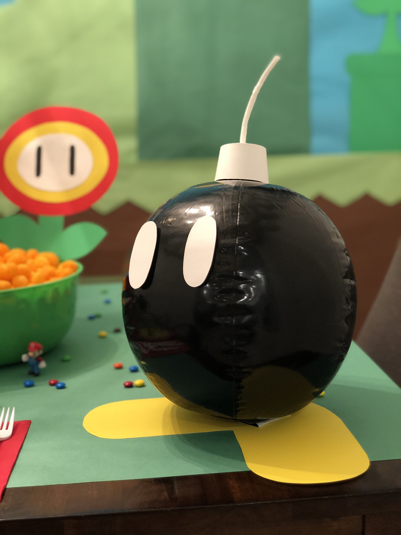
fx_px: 803
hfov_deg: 28.0
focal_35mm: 52
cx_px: 200
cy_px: 268
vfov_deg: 36.8
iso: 160
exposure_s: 1/24
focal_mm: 6
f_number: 2.4
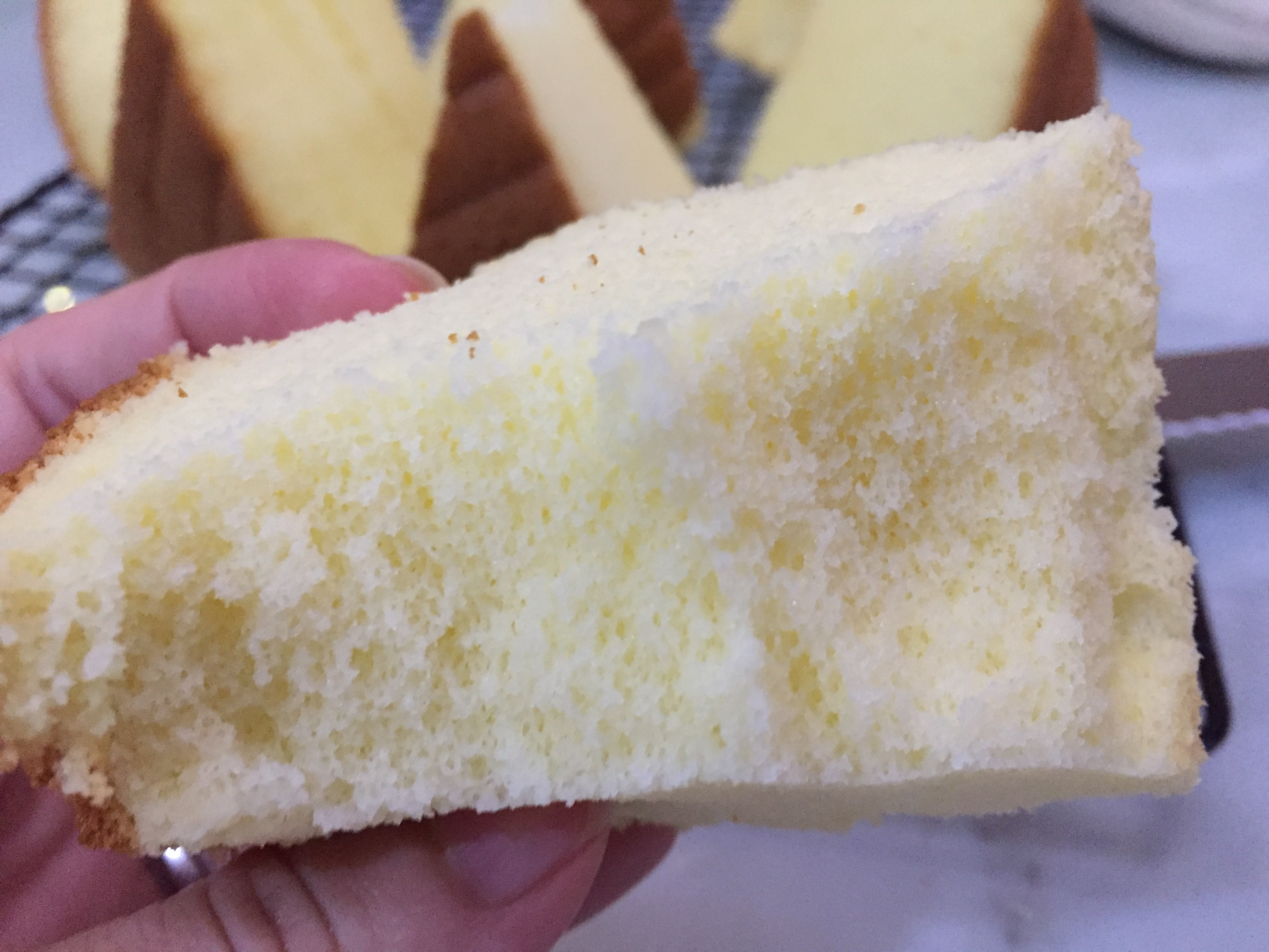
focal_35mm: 29
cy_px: 476
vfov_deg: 48.2
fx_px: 1063
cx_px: 634
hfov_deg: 61.7
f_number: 2.2
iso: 320
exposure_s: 1/33
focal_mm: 4.15
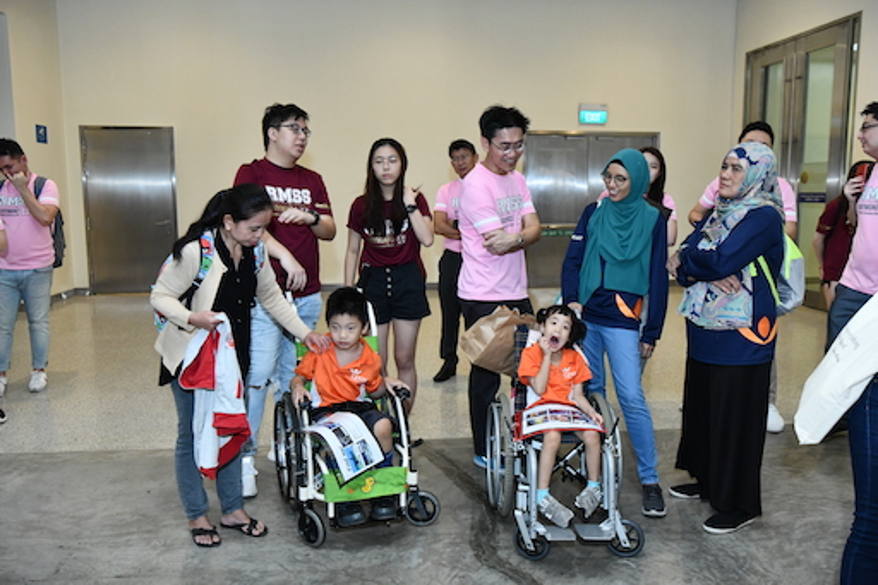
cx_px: 439
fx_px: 756
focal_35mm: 31
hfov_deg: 60.3
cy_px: 292
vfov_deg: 42.3
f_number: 5
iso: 3200
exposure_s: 1/100
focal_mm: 31
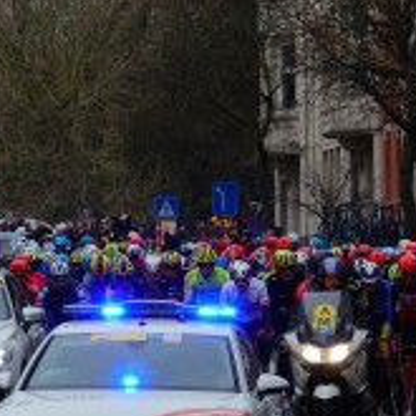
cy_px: 353
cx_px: -30
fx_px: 6730
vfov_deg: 3.5
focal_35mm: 495
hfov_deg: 3.5
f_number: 4
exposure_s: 1/250
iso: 100
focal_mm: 73.24
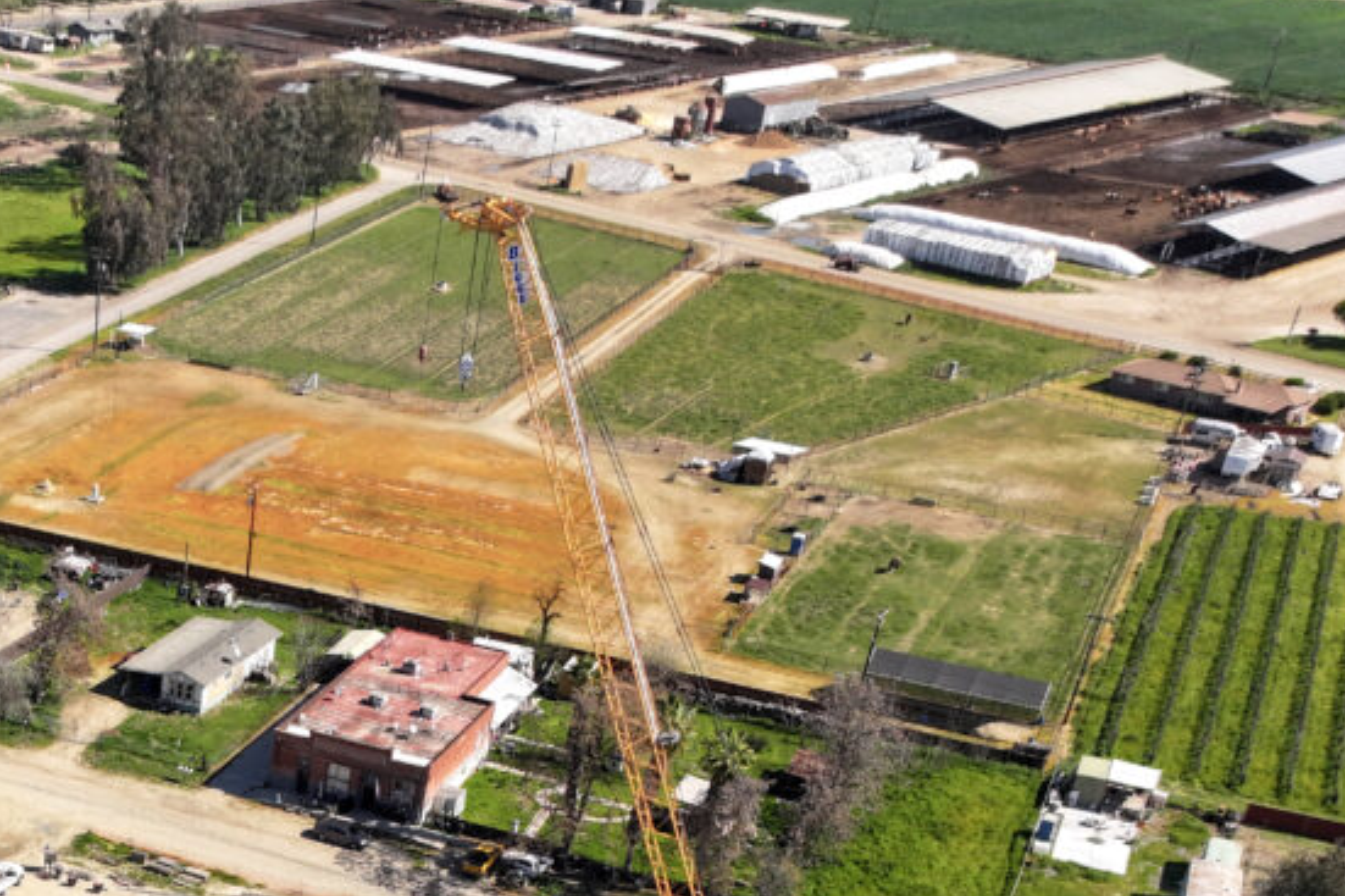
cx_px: -10
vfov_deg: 21.2
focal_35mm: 58
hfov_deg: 31.8
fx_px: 2166
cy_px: 1158
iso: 100
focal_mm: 12.29
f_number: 2.8
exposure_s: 1/1600
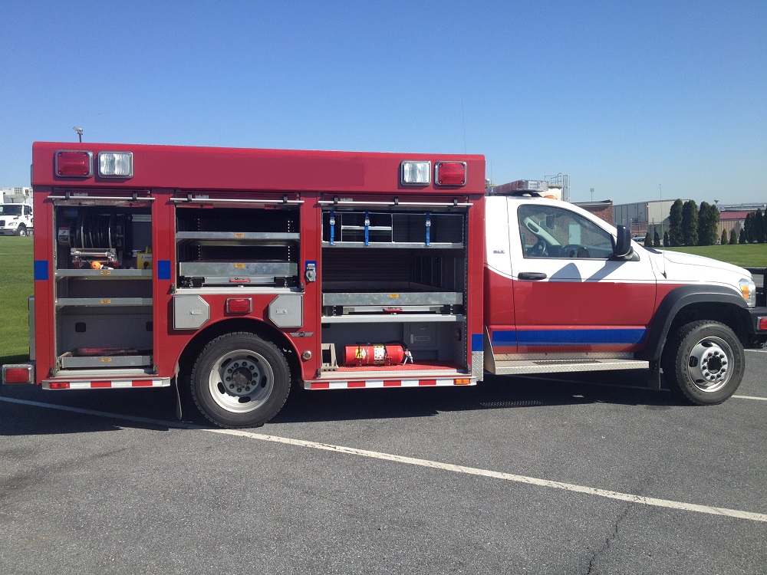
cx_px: 384
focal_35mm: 35
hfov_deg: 52.6
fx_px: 776
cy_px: 288
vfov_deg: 40.7
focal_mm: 4.28
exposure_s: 1/1314
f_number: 2.4
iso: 50
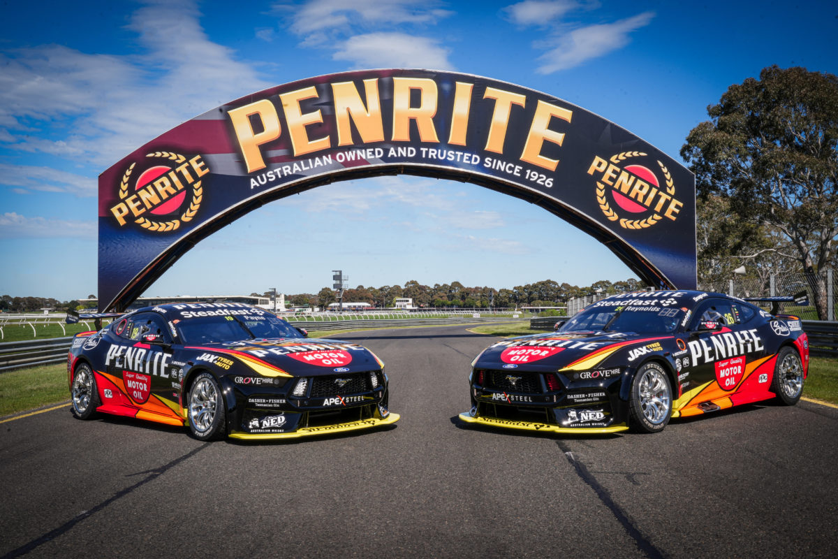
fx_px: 861
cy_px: 280
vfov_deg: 35.9
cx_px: 419
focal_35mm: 37
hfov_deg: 51.9
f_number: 22
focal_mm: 37
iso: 100
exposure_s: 1/40
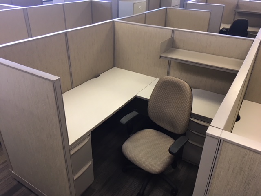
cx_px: 130
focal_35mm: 29
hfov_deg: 61.7
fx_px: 219
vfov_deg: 48.2
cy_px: 98
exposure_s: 1/30
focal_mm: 4.15
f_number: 2.2
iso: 80
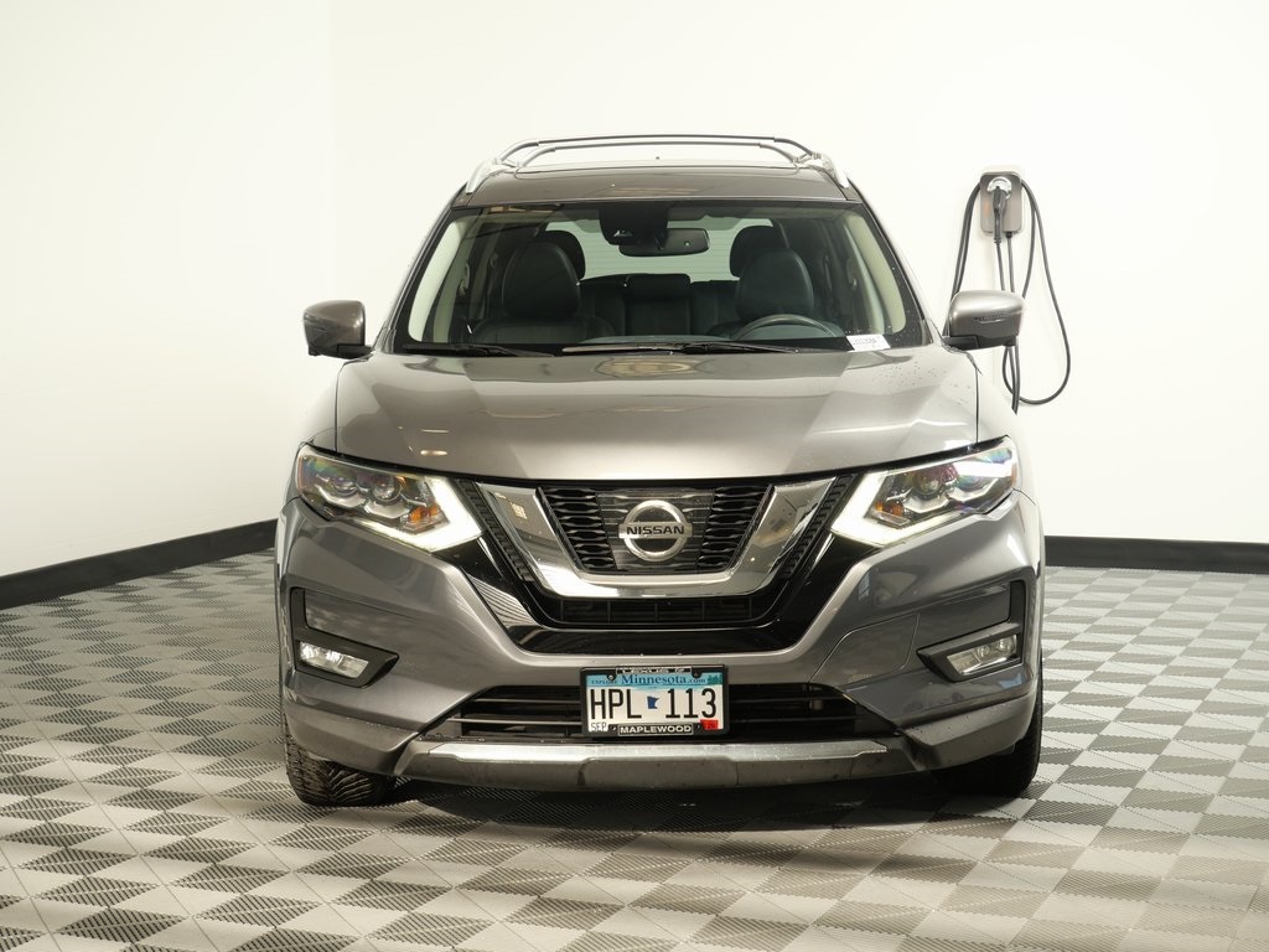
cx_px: 634
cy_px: 476
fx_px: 1980
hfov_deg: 35.5
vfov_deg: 27.0
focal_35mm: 54
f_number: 5
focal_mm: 27
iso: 320
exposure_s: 1/200
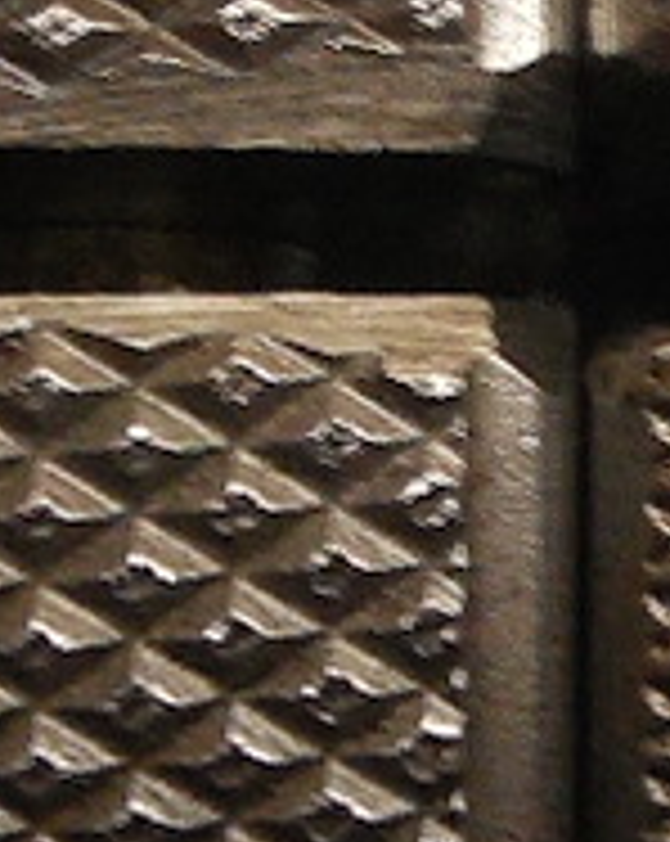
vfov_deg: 9.3
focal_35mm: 209
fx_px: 5193
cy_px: 347
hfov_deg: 7.4
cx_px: 526
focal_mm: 4.5
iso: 280
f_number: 3.3
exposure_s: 1/30
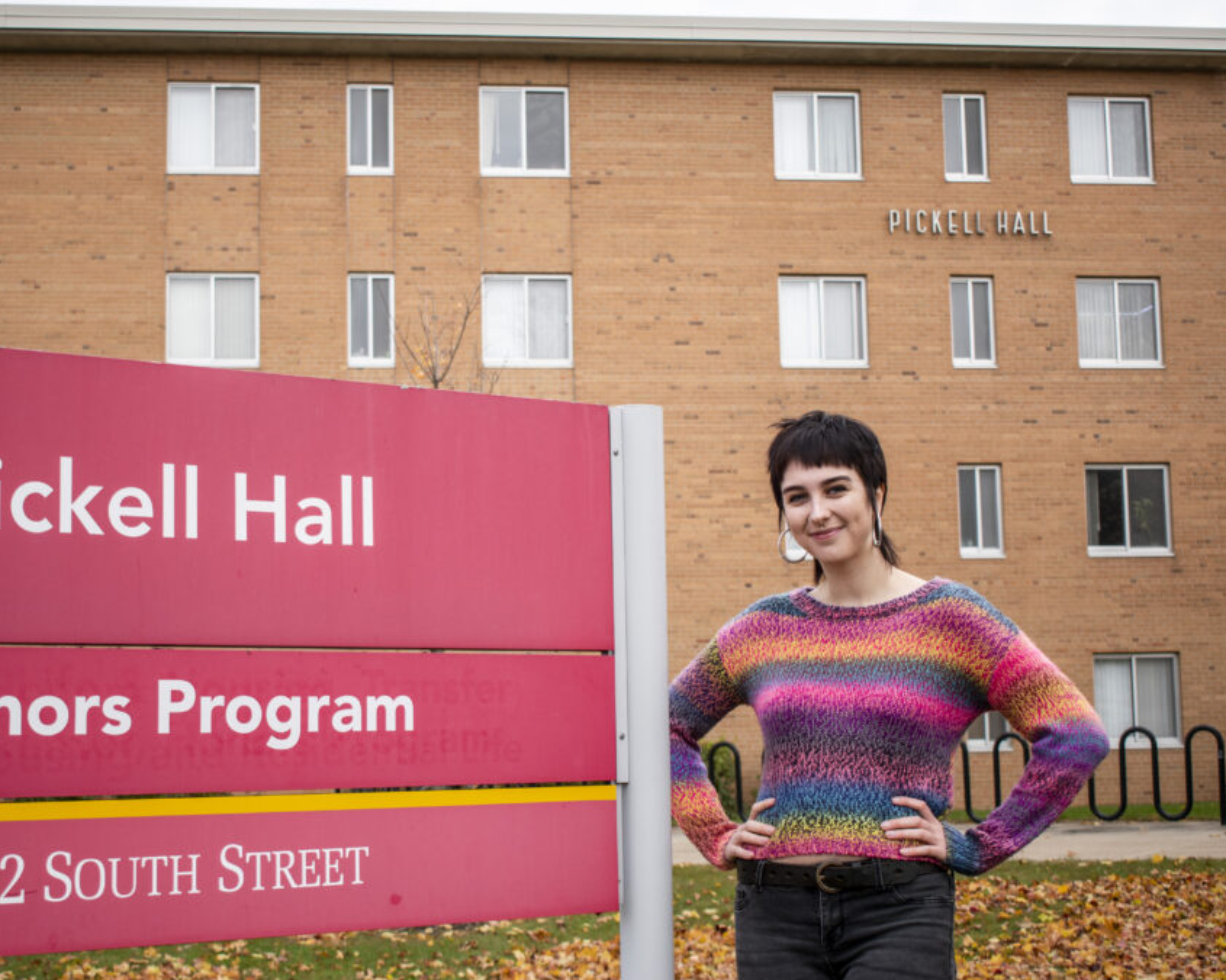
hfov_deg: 32.5
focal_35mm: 58
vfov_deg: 26.2
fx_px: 2105
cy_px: 494
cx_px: 570
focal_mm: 34
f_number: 4.5
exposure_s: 1/400
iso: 200
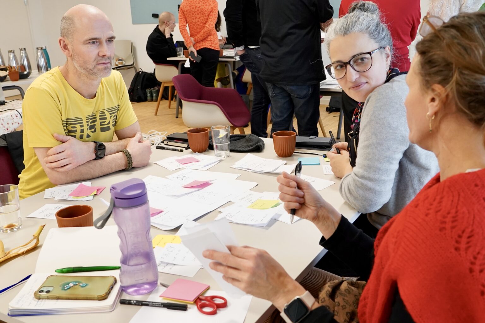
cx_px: 242
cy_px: 162
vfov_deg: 36.9
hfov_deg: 53.1
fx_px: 485
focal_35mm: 36
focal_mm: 24
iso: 3200
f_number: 5
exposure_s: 1/160
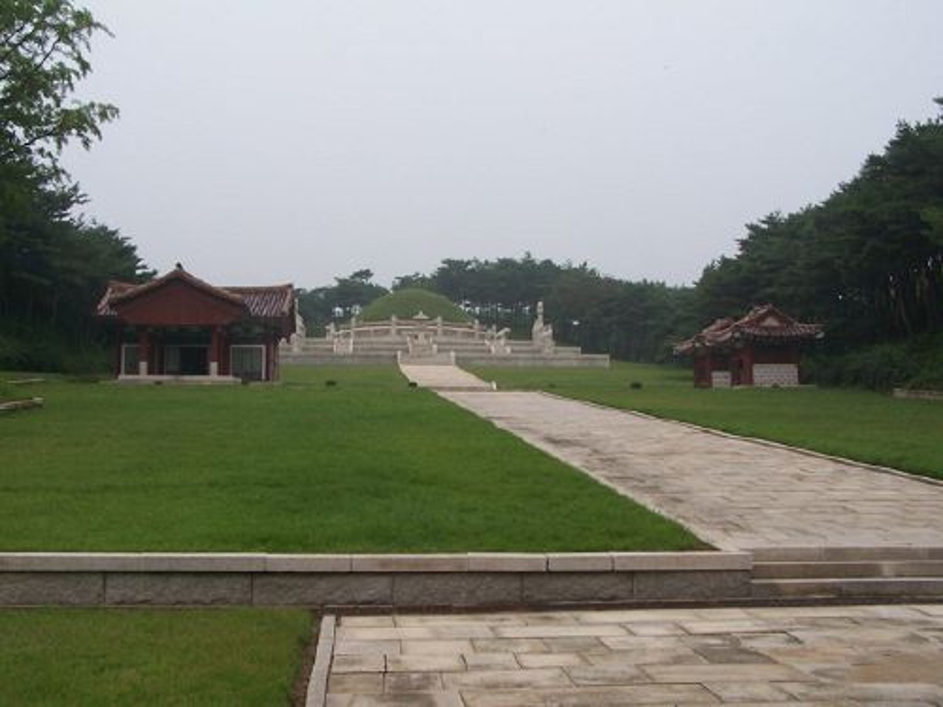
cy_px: 354
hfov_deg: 46.8
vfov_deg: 36.0
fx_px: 1090
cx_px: 472
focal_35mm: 40
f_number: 5.6
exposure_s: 1/350
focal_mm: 6.7
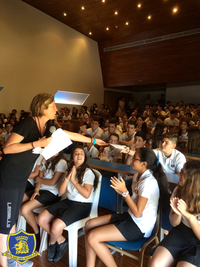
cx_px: 100
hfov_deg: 48.2
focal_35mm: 29
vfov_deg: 61.7
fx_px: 223
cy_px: 134
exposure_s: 1/33
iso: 80
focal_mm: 4.15
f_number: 2.2
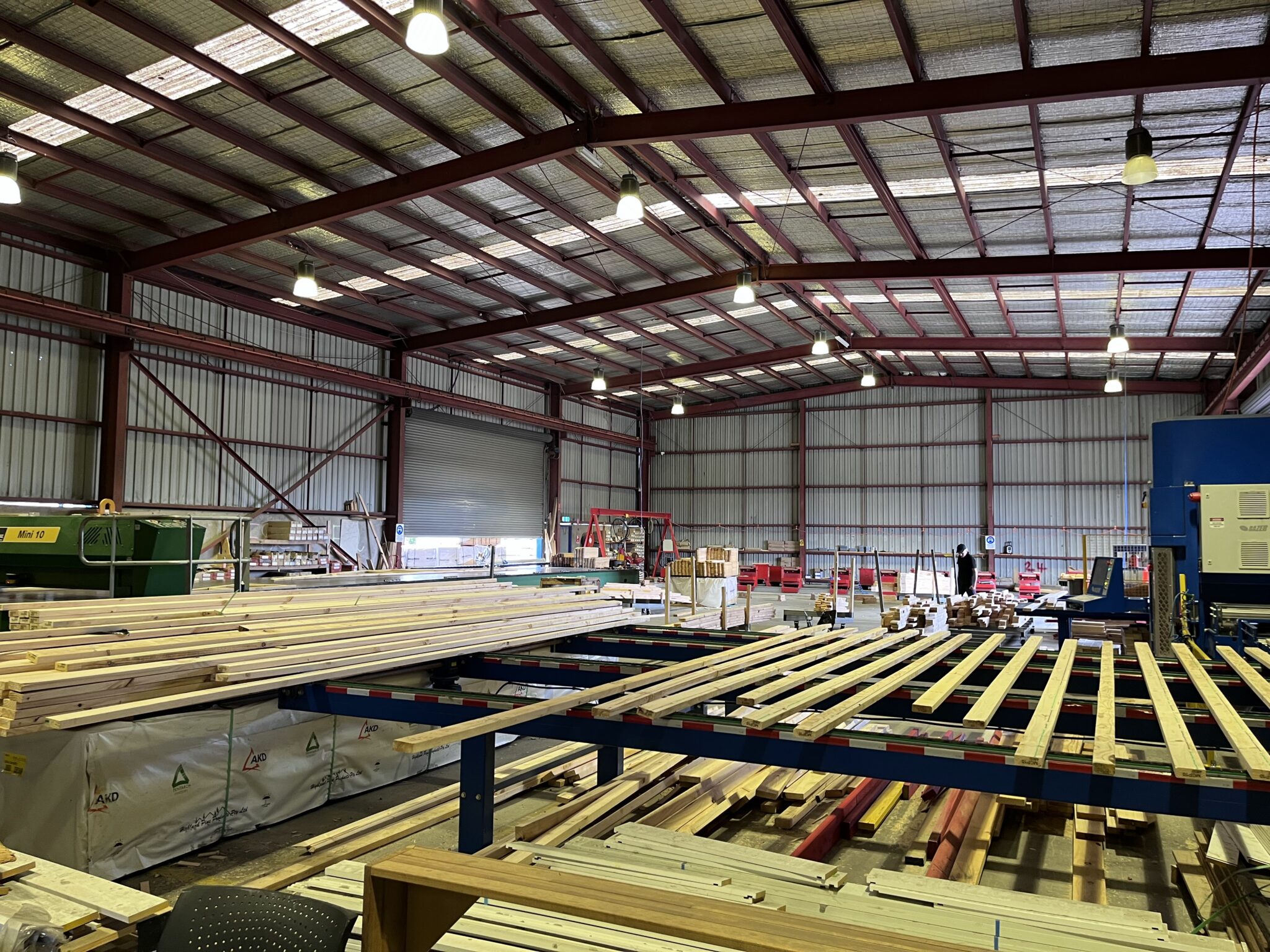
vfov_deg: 53.1
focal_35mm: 26
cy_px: 476
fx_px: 954
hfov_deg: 67.3
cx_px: 635
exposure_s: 1/50
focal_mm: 5.1
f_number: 1.6
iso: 100
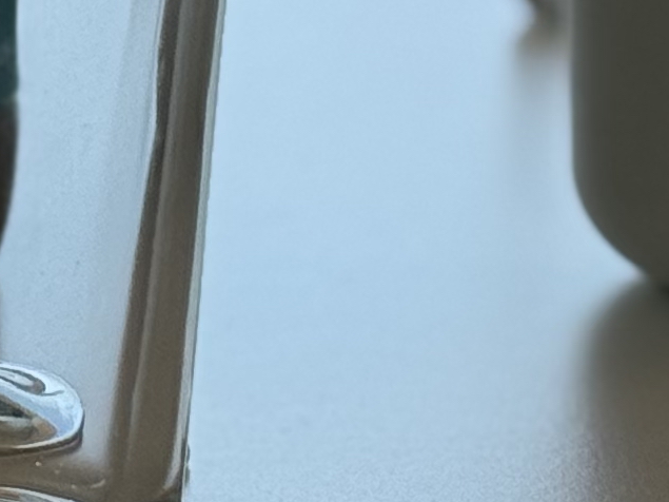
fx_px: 5893
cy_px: -234
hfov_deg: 6.2
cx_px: -901
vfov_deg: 4.8
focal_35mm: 305
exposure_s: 1/1094
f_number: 1.78
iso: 64
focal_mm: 6.76
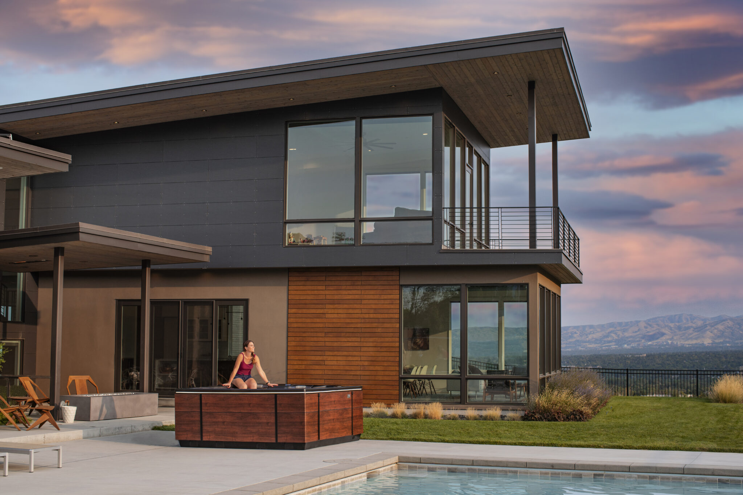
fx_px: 1032
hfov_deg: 39.6
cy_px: 248
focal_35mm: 50
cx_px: 372
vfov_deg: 27.0
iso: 160
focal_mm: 50
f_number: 5.6
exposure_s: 1/500
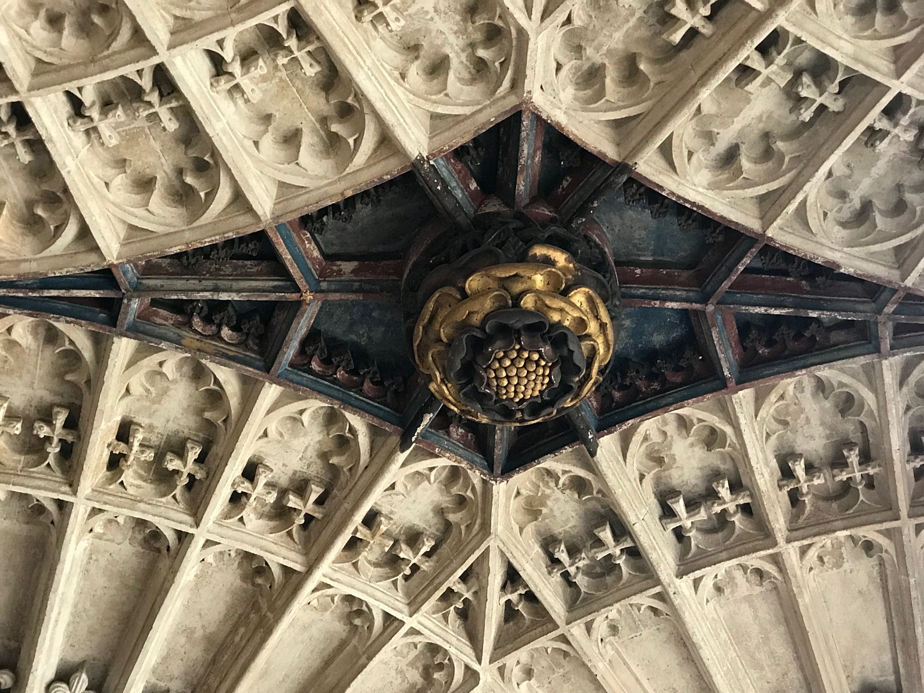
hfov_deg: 33.8
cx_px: 462
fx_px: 1521
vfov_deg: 25.7
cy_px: 346
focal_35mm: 57
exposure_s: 1/50
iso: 400
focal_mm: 6.6
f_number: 2.8
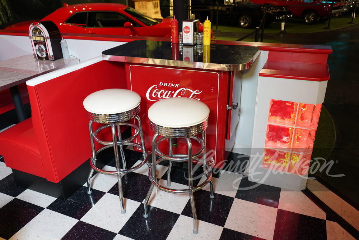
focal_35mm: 28
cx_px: 180
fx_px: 279
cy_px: 120
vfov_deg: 46.4
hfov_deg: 65.5
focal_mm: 28
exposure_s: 1/30
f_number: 3.5
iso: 1000
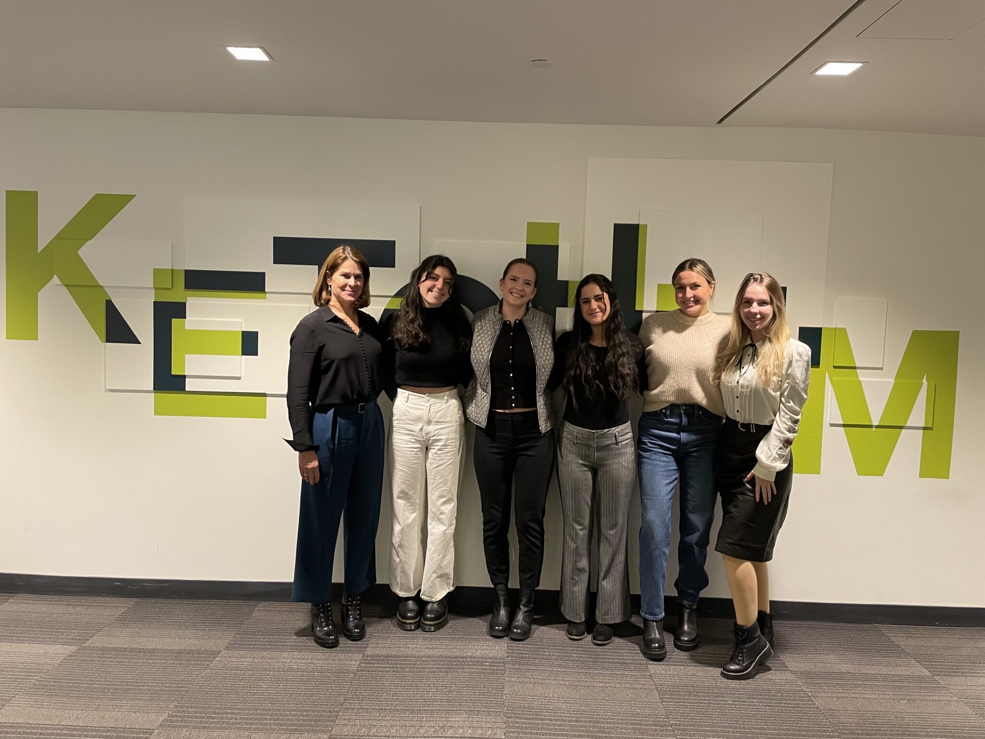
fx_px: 740
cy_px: 370
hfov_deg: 67.3
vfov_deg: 53.1
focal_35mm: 26
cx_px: 492
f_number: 1.6
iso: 320
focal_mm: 4.2
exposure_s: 1/60
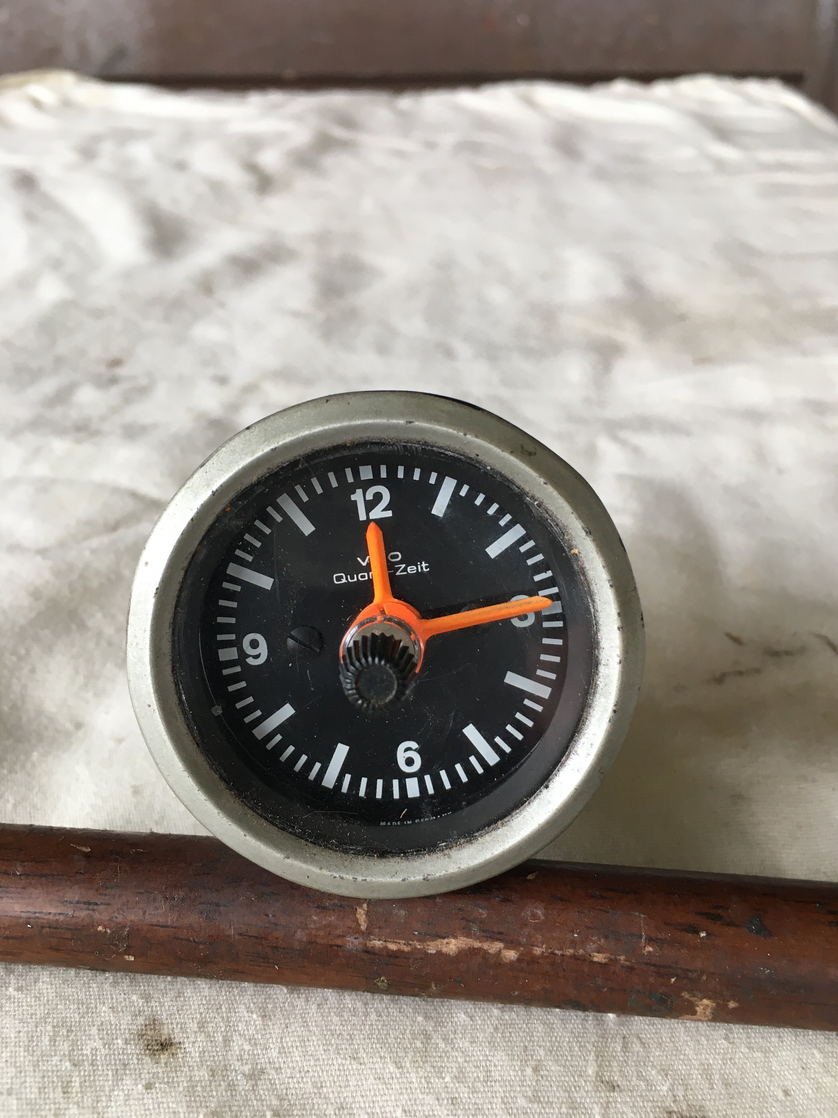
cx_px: 429
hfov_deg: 46.8
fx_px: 968
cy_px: 547
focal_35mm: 30
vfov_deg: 60.0
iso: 25
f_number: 2.2
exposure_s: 1/30
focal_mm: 4.15
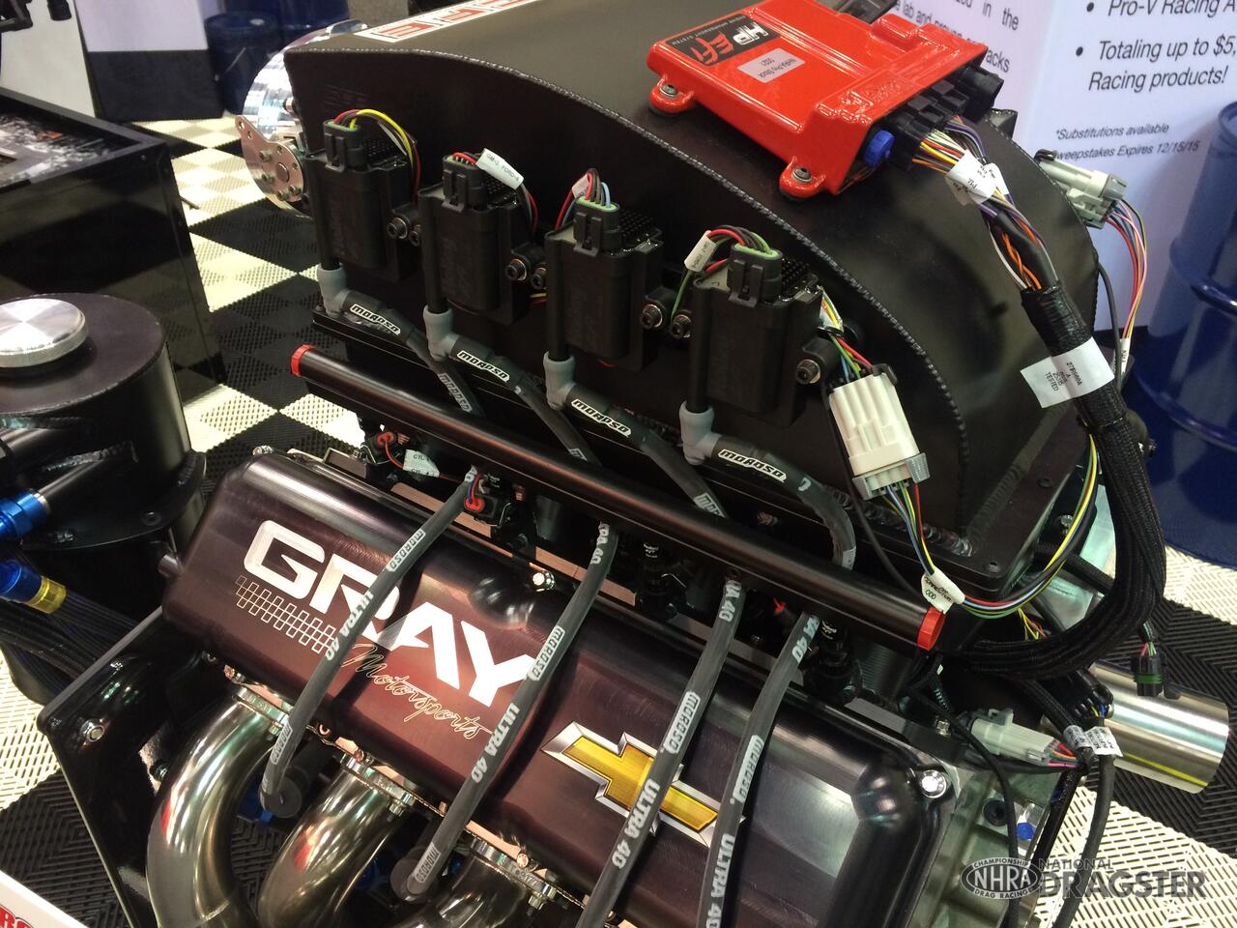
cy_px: 464
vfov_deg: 48.2
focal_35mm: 29
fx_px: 1036
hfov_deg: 61.7
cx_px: 618
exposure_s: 1/30
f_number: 2.2
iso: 125
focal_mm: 4.15
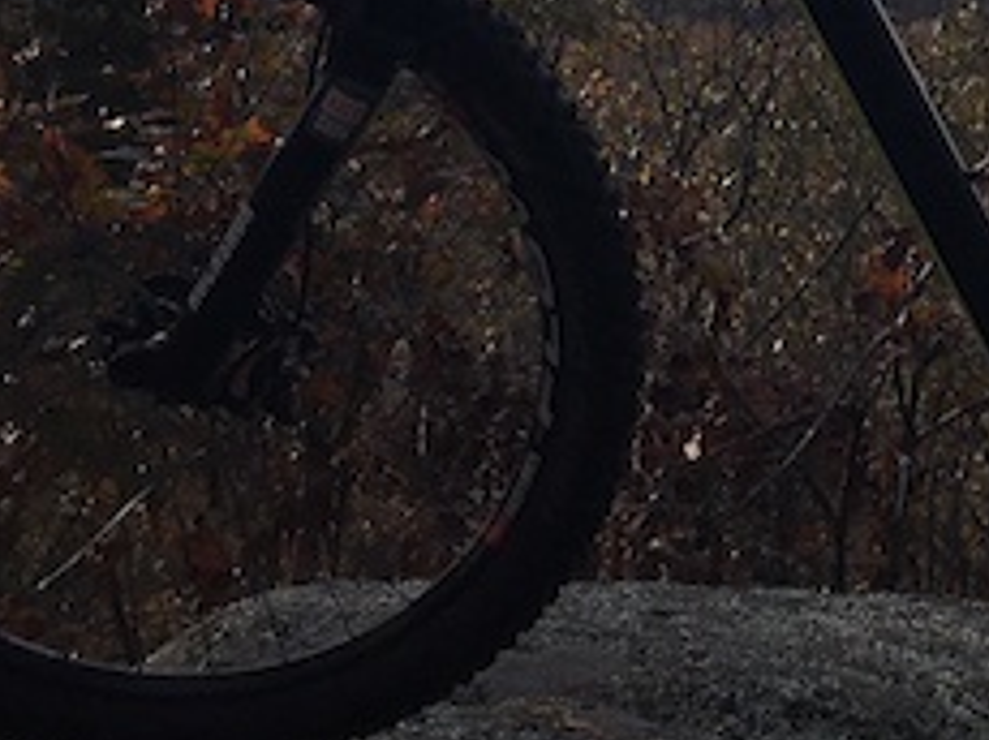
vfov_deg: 14.4
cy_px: 26
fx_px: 2883
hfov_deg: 18.9
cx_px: 1006
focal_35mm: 101
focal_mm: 4.15
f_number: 2.2
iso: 25
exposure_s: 1/2262
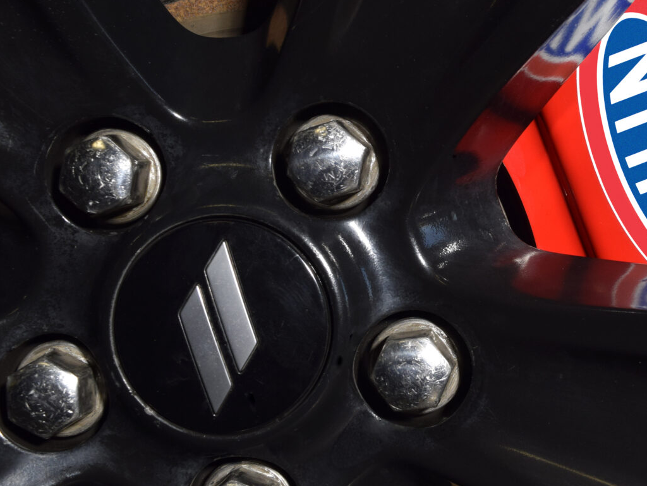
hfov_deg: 25.2
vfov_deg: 19.6
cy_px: 186
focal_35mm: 75
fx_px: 1402
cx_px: 576
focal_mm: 26
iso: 360
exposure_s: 1/250
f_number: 8
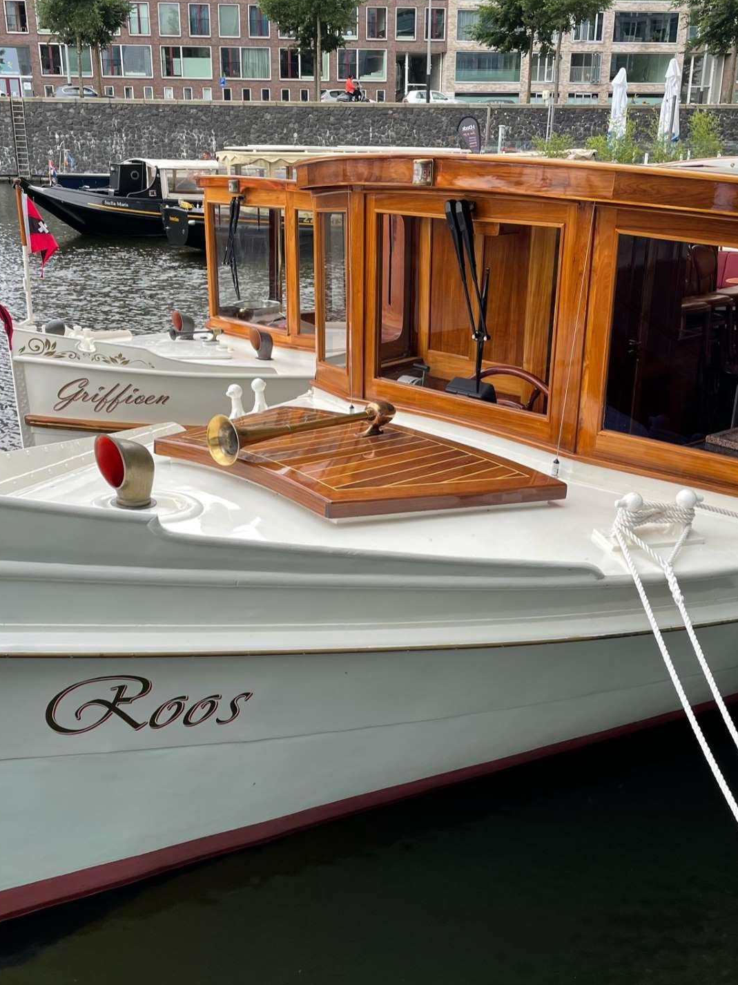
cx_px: 366
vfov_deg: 52.6
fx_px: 995
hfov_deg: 40.7
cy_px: 489
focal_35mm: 35
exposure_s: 1/629
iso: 32
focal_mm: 4.2
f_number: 1.6
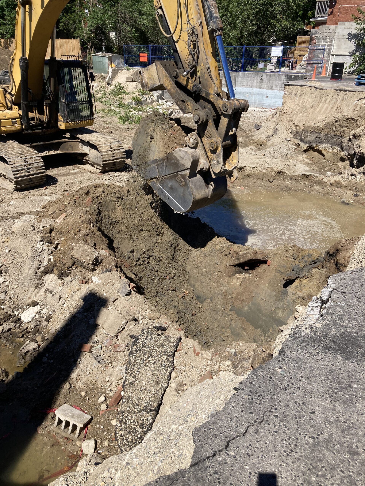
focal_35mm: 28
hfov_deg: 49.7
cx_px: 182
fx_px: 394
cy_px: 243
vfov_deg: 63.4
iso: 20
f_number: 1.8
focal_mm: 3.99
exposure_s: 1/2024
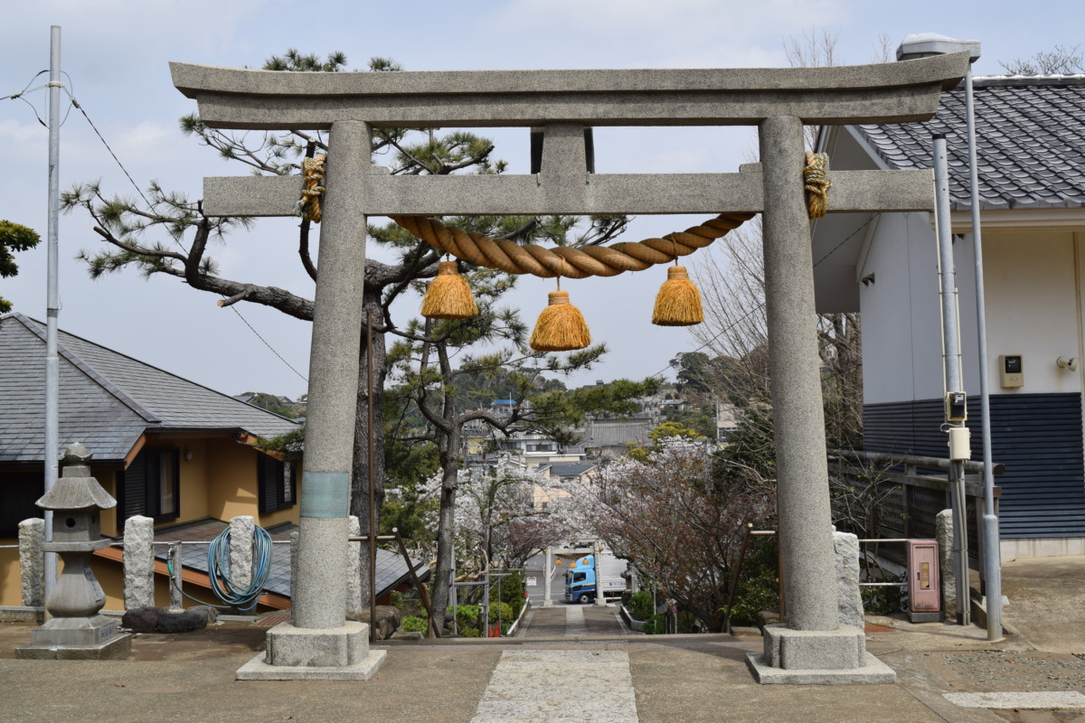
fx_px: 1175
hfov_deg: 49.6
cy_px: 362
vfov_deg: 34.2
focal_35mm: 39
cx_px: 542
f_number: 9
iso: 100
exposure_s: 1/320
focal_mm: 26
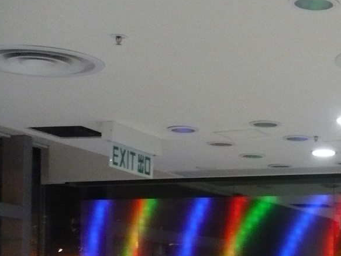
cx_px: 453
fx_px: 946
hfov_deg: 18.8
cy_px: 290
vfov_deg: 15.0
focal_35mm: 96
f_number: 2.8
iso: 400
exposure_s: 1/8
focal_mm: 5.8
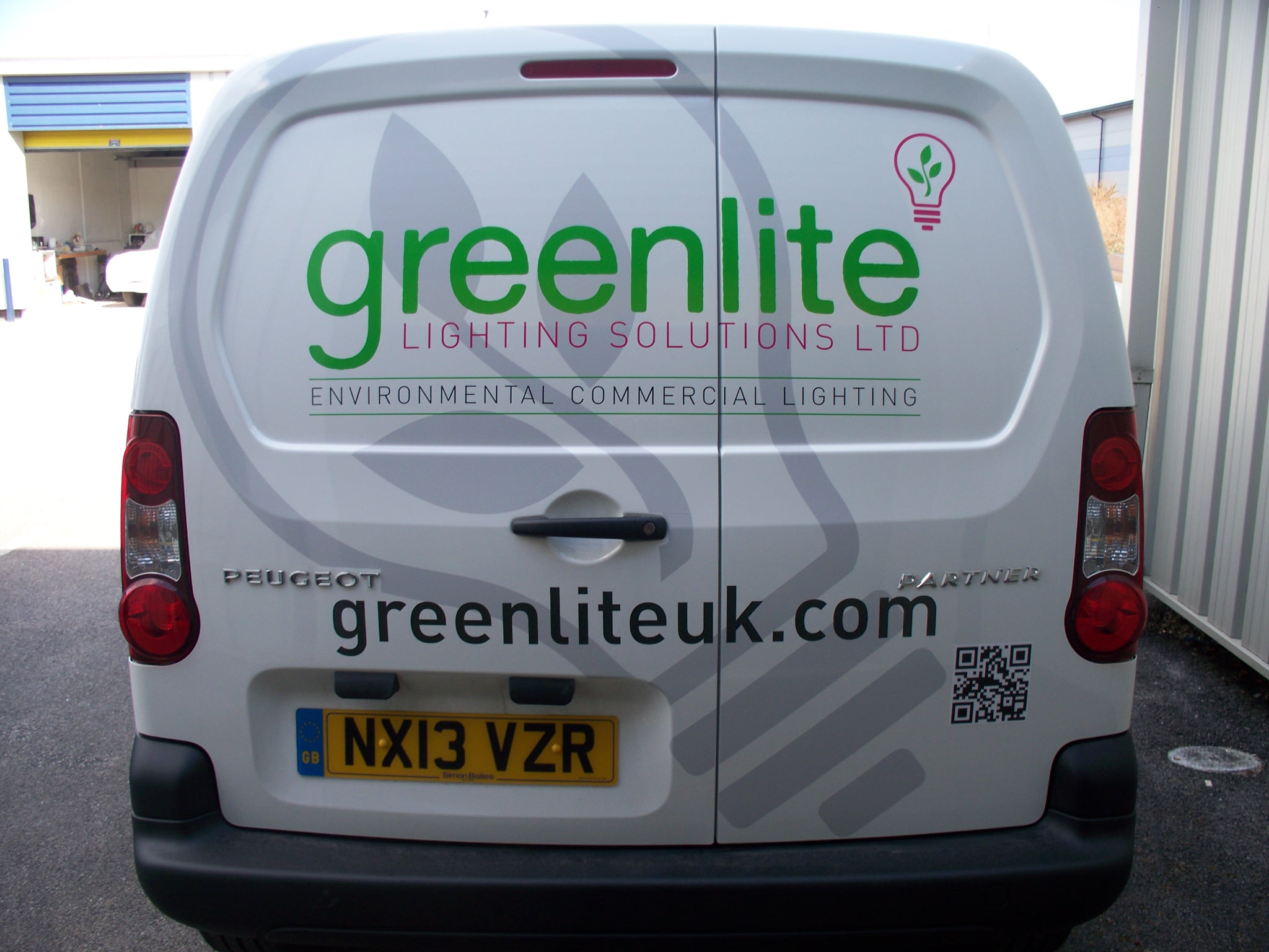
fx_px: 1320
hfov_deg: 51.4
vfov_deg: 39.7
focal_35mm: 36
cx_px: 634
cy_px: 476
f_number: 2.8
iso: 64
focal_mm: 7.54
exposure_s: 1/200
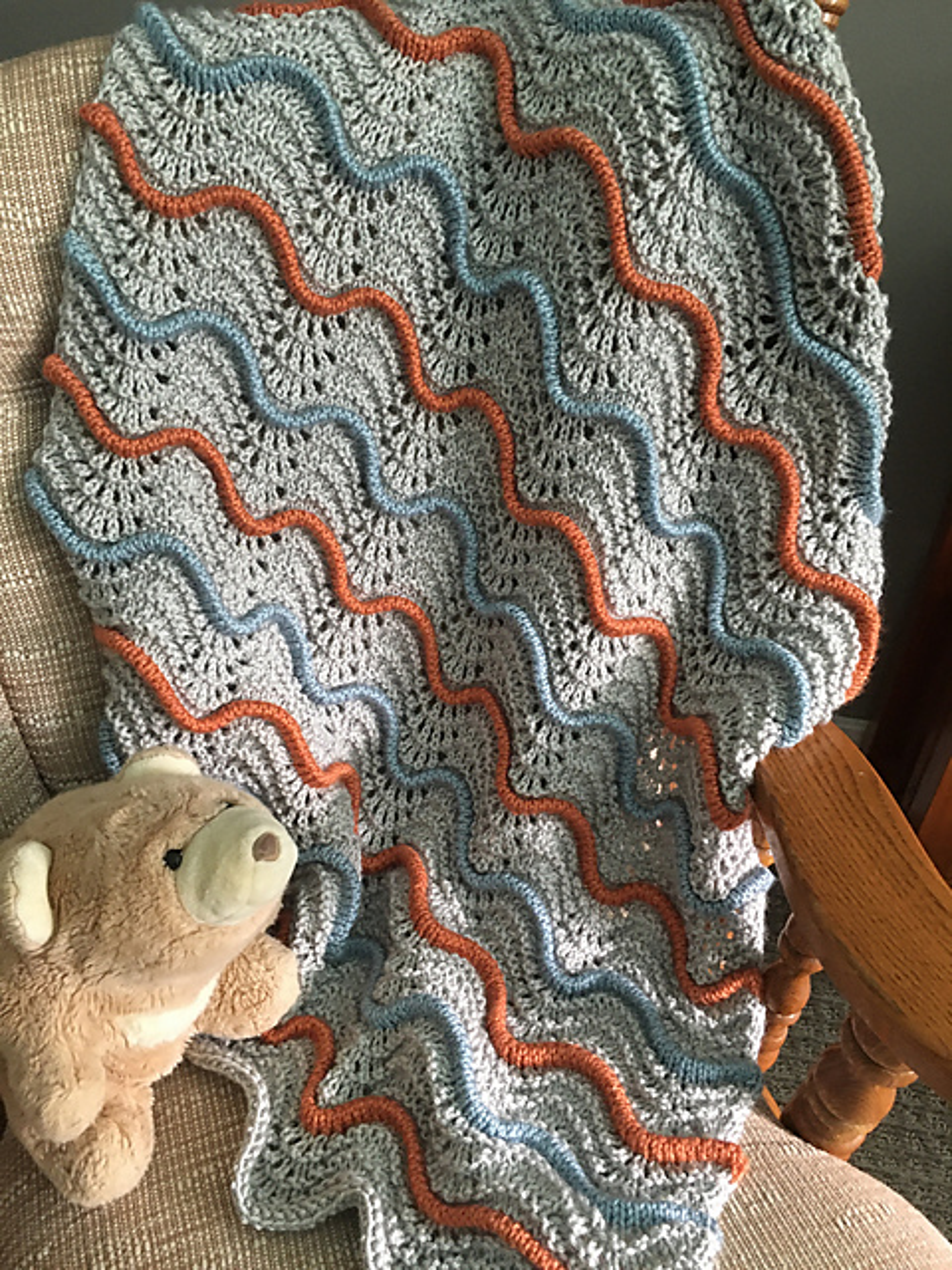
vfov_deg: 61.7
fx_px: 1063
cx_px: 476
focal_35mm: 29
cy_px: 635
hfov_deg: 48.2
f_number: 2.2
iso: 50
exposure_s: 1/4
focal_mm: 4.15
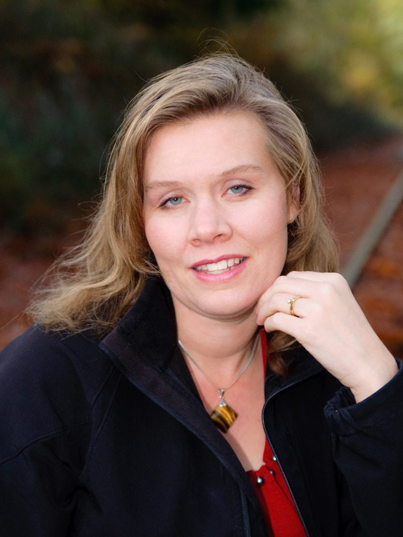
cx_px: 202
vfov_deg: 20.0
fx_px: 1522
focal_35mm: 98
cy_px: 299
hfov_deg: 15.1
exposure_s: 1/1250
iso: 800
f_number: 3.2
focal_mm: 60
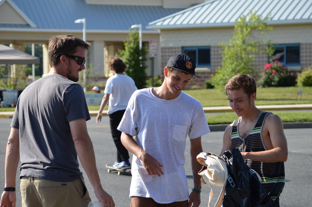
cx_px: 156
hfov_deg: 17.5
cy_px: 104
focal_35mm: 117
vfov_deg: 11.7
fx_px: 1012
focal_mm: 78
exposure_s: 1/1250
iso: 400
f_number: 5.6
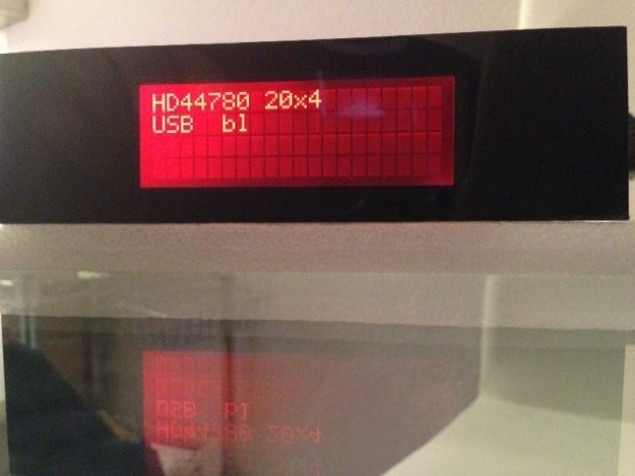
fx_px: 605
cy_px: 238
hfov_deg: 55.4
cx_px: 318
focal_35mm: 33
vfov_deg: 42.9
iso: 800
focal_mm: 4.13
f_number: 2.4
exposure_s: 1/15
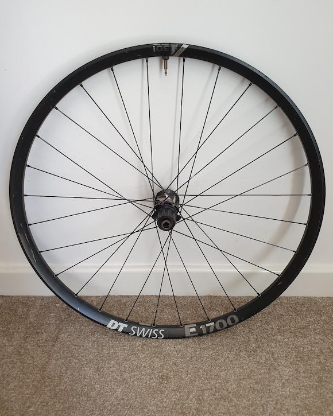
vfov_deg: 62.2
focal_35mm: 28
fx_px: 345
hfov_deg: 51.5
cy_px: 202
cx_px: 164
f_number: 2.4
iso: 160
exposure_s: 1/50
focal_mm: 4.3
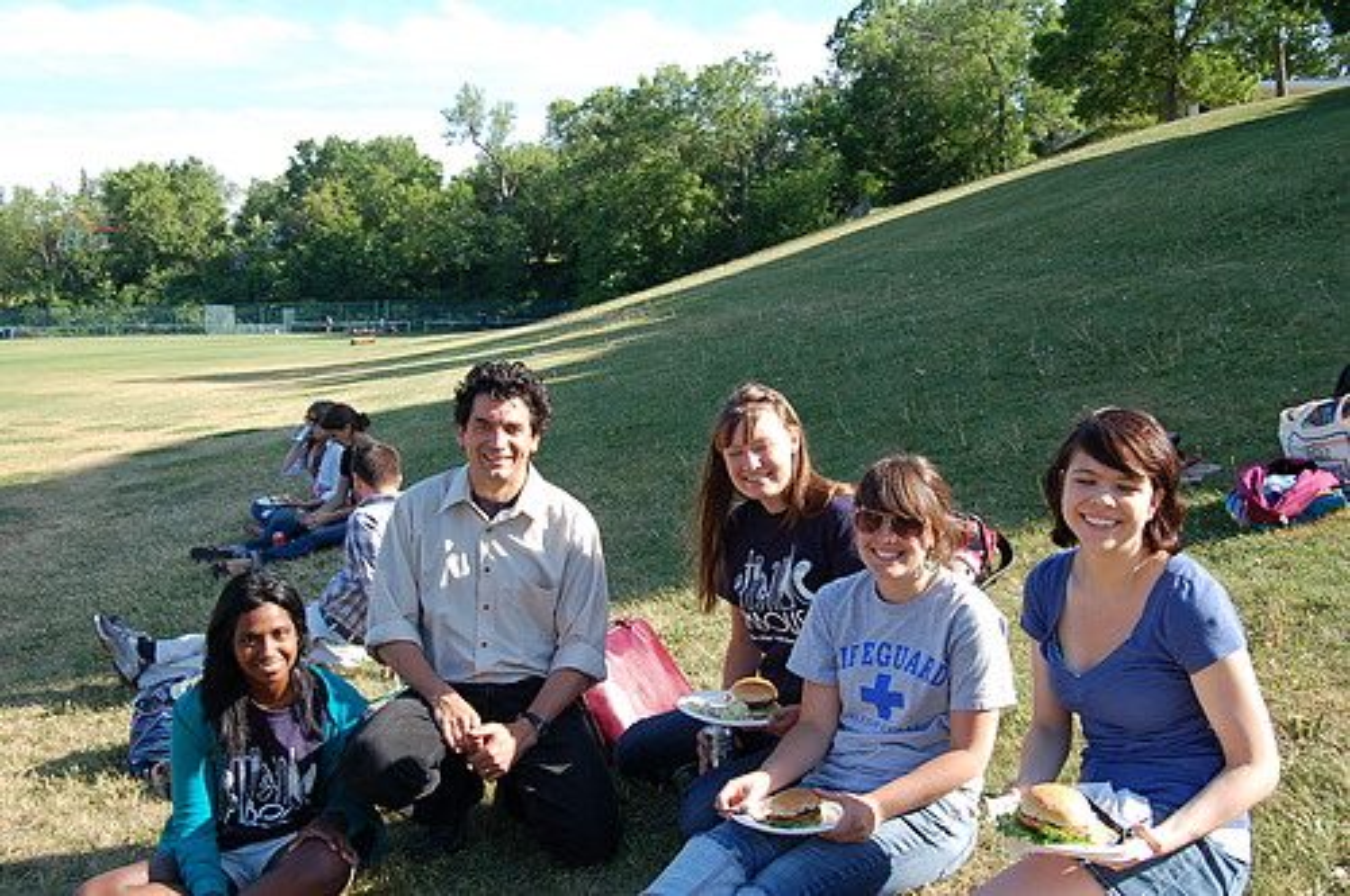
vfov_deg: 34.1
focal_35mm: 39
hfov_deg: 49.6
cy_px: 448
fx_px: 1461
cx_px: 675
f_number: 7.1
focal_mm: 26
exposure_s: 1/200
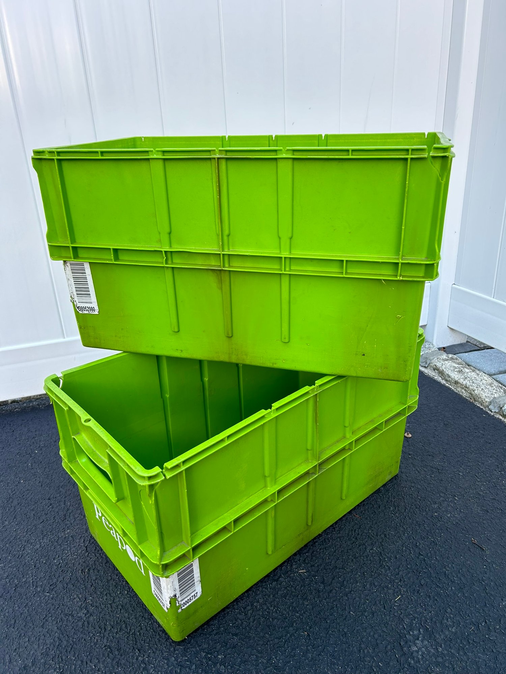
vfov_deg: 67.3
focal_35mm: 26
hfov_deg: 53.1
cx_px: 253
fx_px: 507
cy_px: 337
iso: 32
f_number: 1.5
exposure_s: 1/121
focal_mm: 5.7
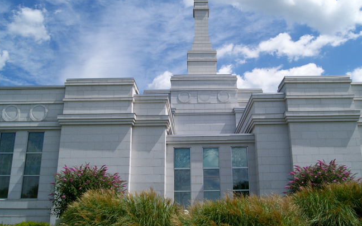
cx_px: 199
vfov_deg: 37.2
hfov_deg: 56.6
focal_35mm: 34
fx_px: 335
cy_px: 93
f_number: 10
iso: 100
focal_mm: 18
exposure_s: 1/320
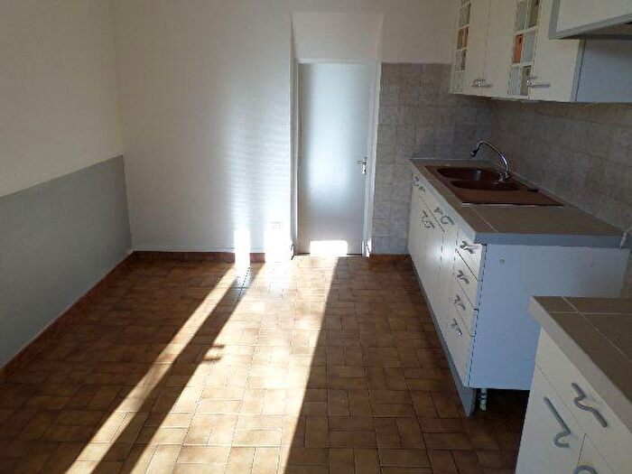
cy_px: 237
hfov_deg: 69.4
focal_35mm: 25
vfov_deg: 54.9
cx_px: 316
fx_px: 456
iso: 80
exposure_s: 1/125
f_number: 2.5
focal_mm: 4.5
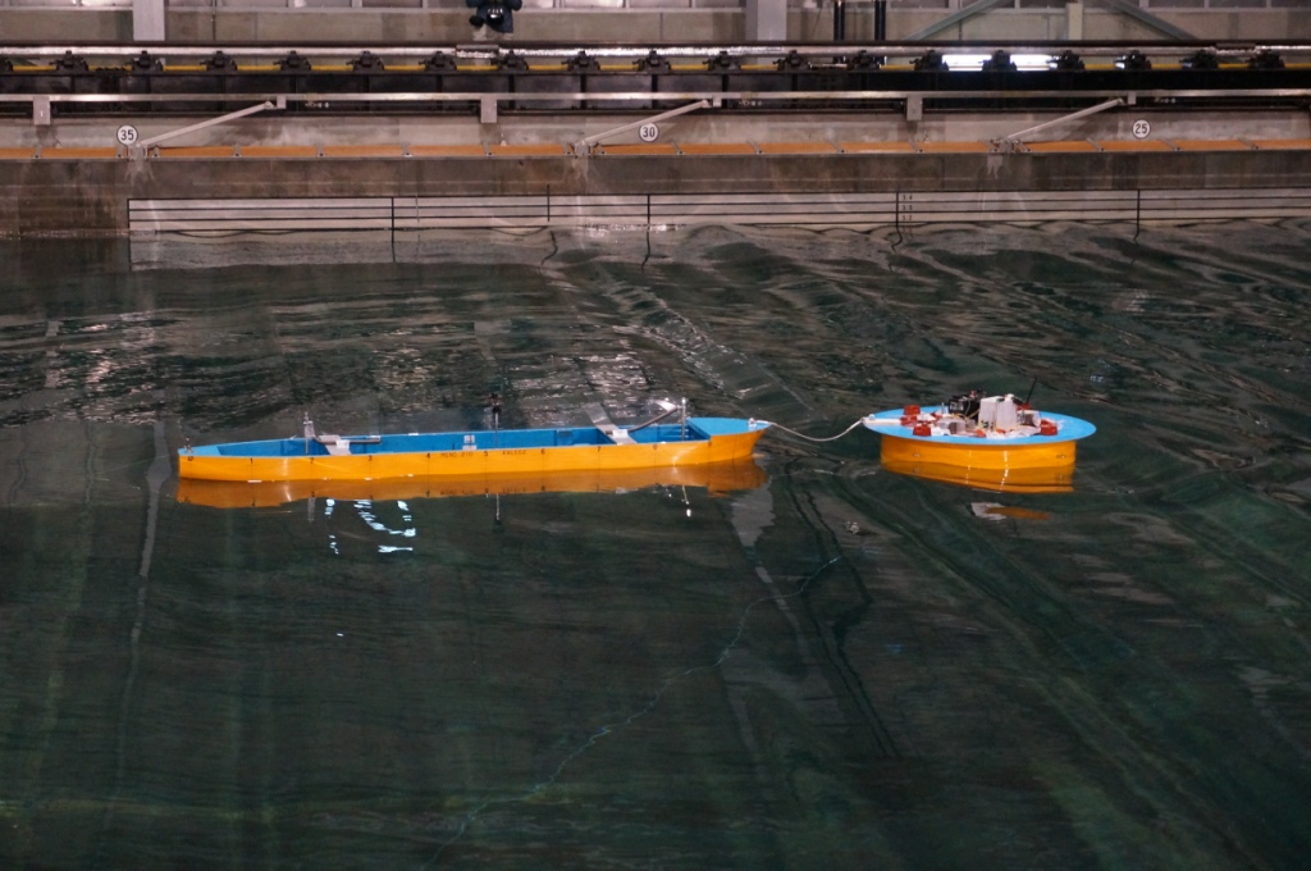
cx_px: 656
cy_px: 436
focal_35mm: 74
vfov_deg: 18.5
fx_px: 2673
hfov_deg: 27.6
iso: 3200
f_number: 5.6
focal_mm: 49
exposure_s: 1/60
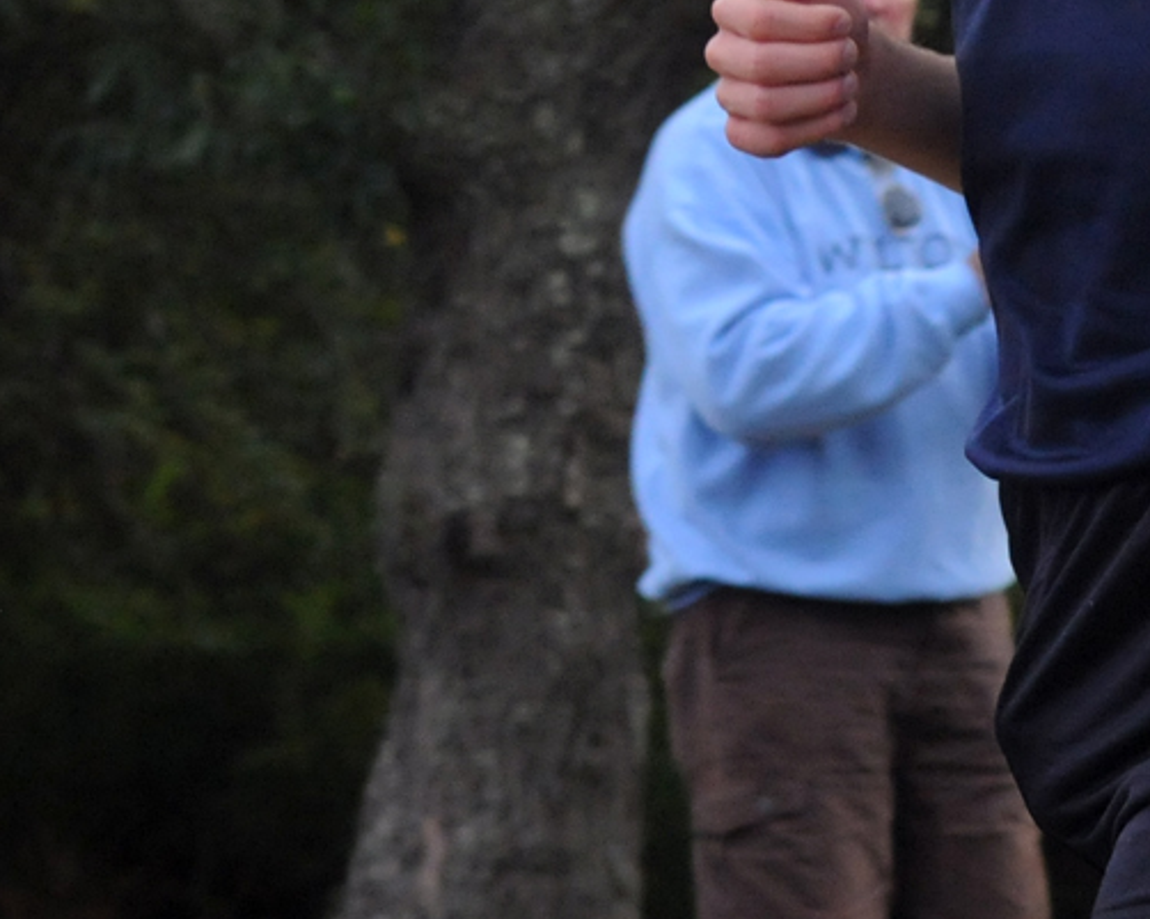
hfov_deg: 9.0
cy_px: -128
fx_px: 7245
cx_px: 967
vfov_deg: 7.2
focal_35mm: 213
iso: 1000
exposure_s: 1/1000
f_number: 4
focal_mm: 38
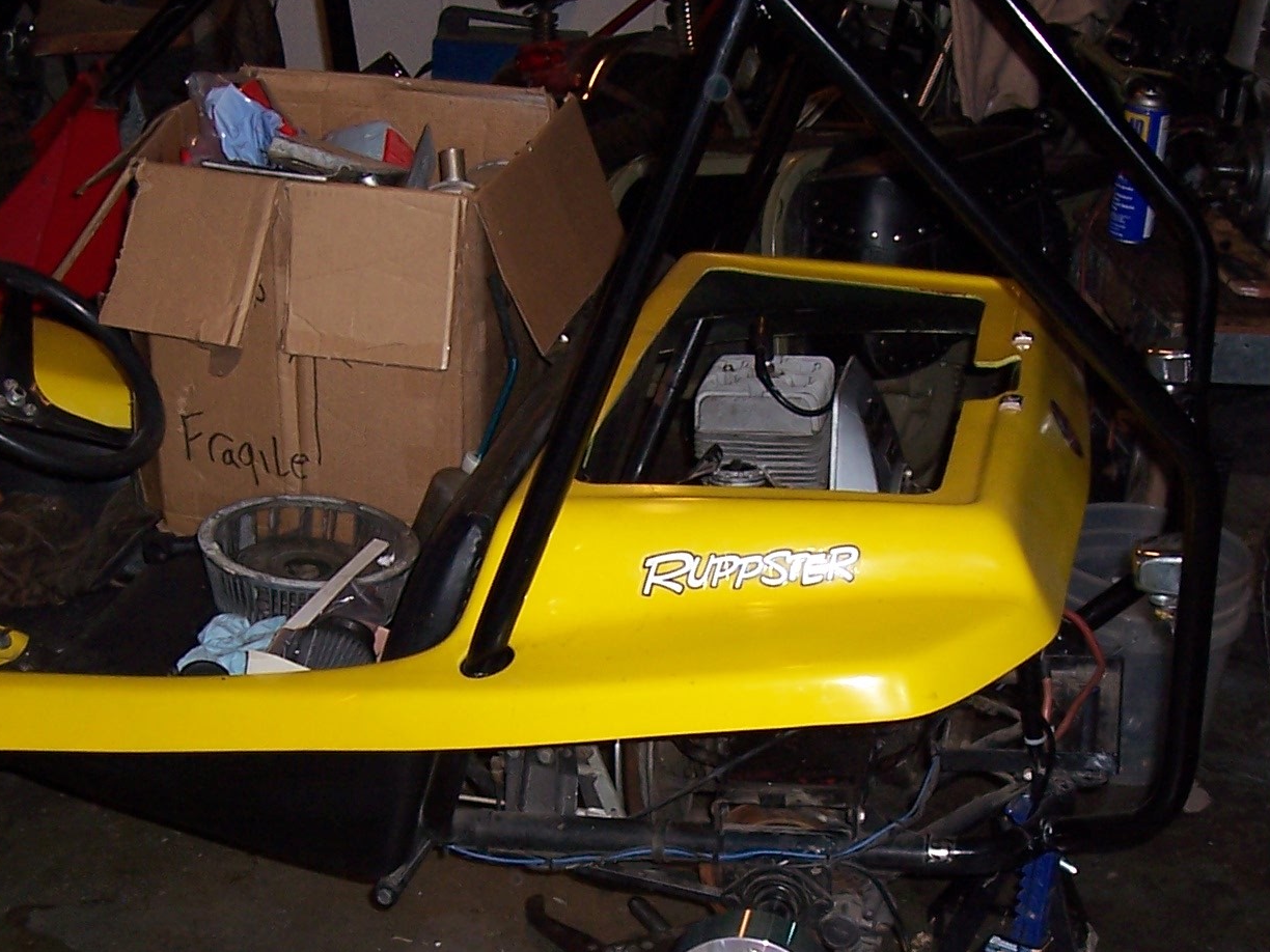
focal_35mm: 64
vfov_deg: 22.6
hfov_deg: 30.3
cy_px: 772
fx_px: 2348
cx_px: 650
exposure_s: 1/60
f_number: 2.7
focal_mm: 5.6
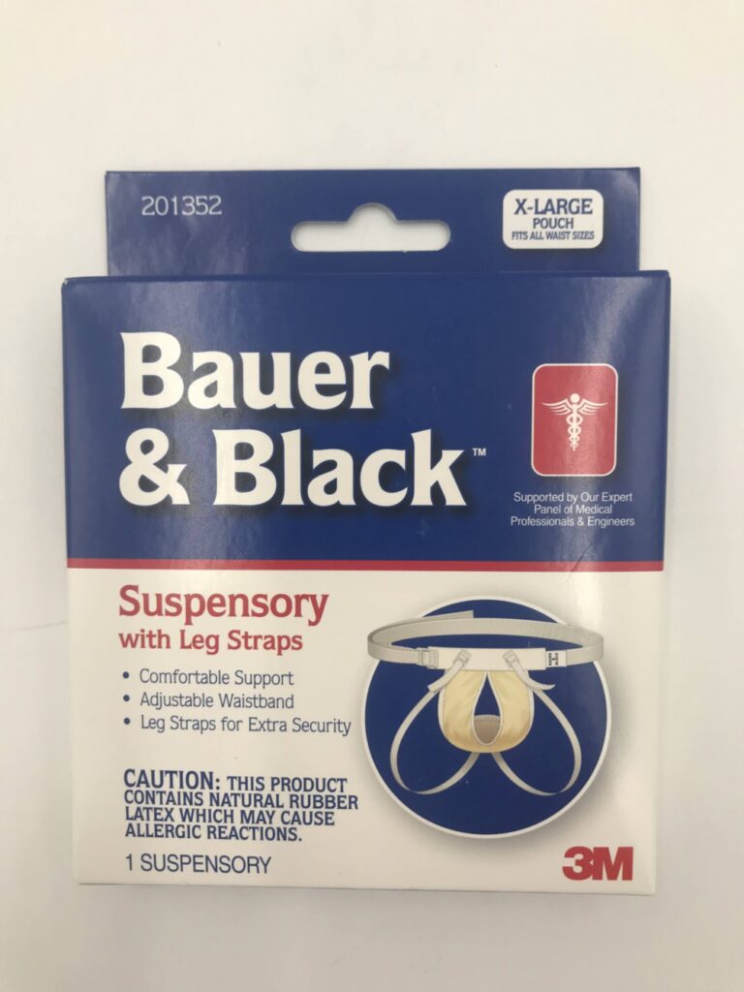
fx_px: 802
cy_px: 496
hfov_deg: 49.7
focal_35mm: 28
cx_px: 372
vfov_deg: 63.4
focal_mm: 3.99
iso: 25
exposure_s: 1/120
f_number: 1.8
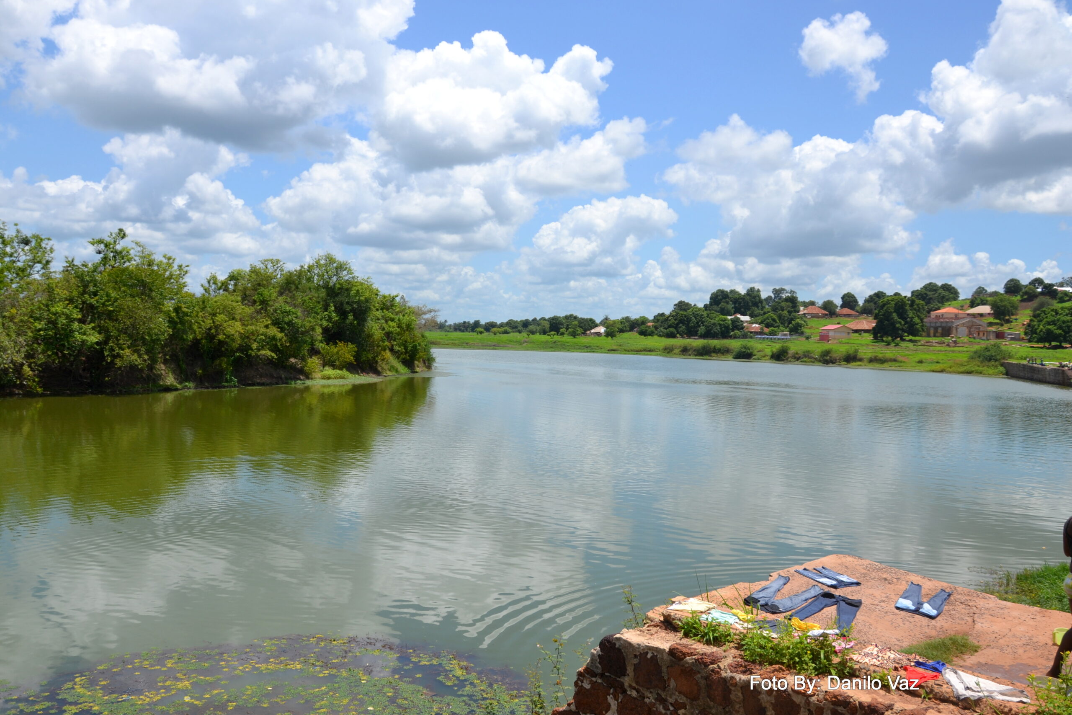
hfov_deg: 59.5
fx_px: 938
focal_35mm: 32
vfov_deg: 41.7
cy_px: 358
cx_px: 536
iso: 100
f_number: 9
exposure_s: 1/320
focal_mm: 21
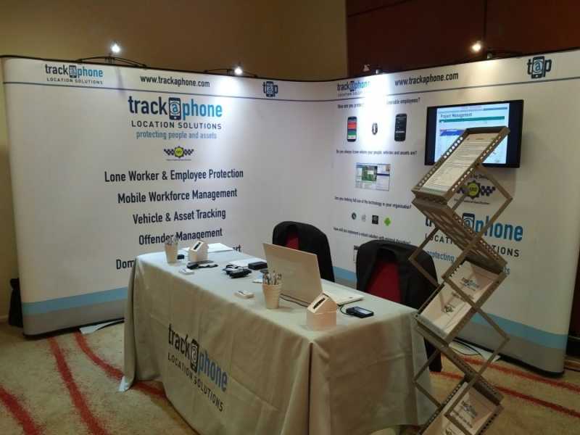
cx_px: 290
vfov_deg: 51.4
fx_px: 452
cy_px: 218
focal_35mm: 27
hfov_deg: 65.3
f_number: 2.2
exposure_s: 1/30
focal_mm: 4.75
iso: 207
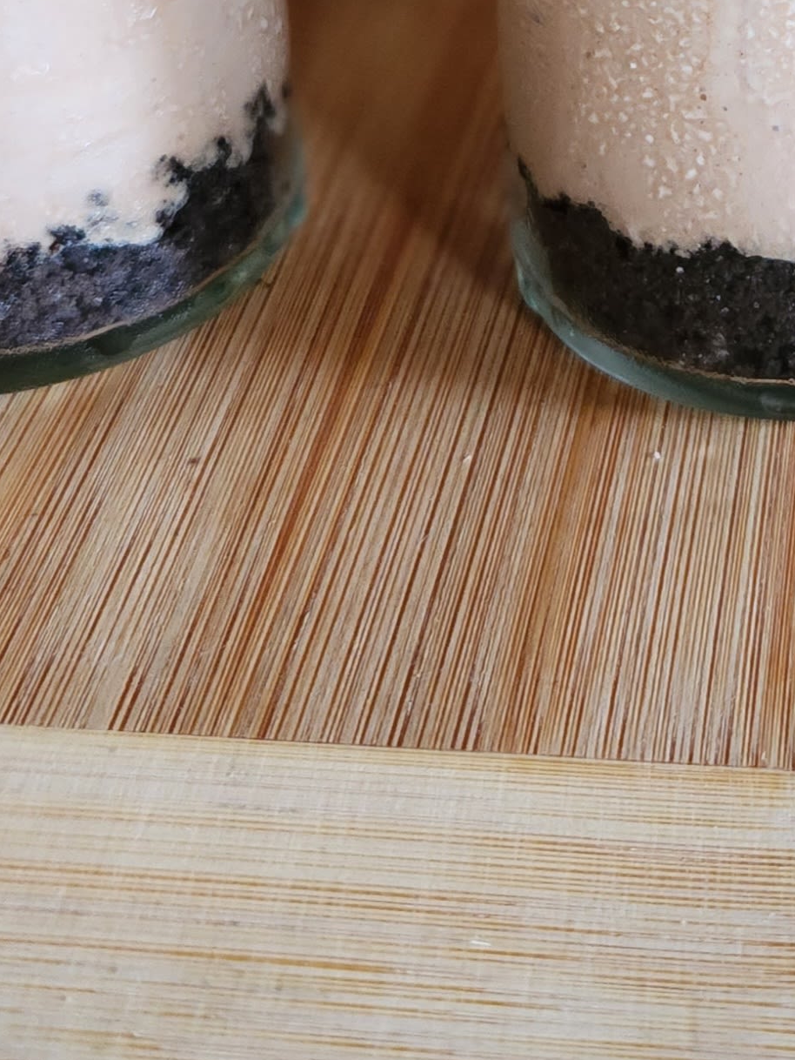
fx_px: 1469
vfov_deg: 35.5
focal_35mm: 48
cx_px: 756
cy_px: -23
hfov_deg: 28.7
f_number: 1.8
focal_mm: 5.4
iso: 400
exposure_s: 1/25
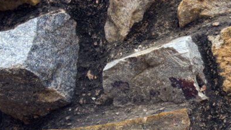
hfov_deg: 16.4
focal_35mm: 125
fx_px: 766
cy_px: 94
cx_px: 283
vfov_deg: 9.7
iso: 100
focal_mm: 48
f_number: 8
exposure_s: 1/100
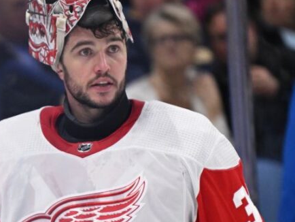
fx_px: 2899
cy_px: 118
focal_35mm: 340
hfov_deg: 5.8
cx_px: 88
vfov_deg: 4.4
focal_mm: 200
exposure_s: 1/2000
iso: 3200
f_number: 3.2
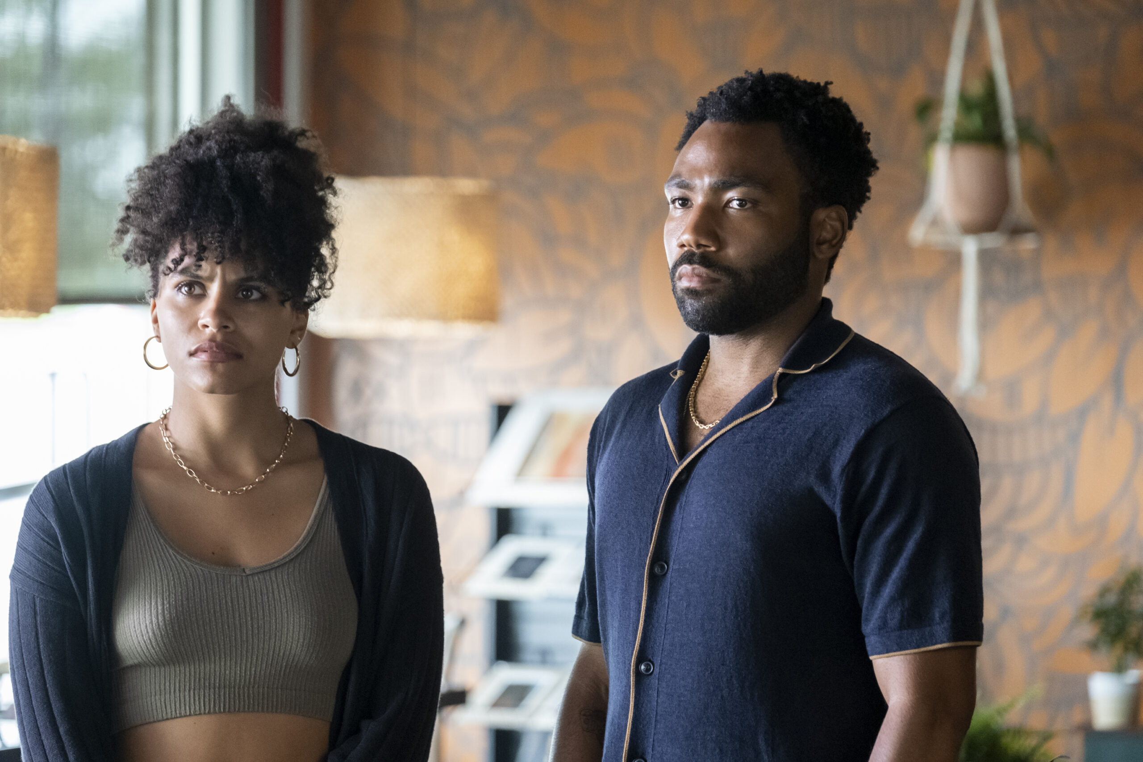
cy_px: 381
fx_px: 4508
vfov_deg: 9.7
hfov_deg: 14.4
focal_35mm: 142
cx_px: 572
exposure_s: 1/160
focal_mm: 94.5
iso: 4000
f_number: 2.8
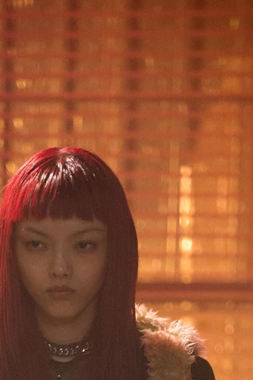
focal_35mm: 508
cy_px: 681
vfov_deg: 4.0
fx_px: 5362
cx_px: 76
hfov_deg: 2.7
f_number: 3.2
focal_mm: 135
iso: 2000
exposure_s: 1/160
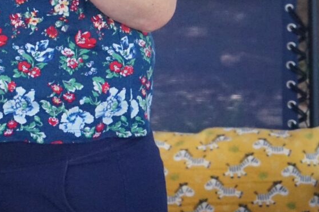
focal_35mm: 171
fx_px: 1515
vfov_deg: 7.8
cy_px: -139
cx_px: -107
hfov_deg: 11.7
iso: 6400
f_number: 5
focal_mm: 47
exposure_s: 1/3200
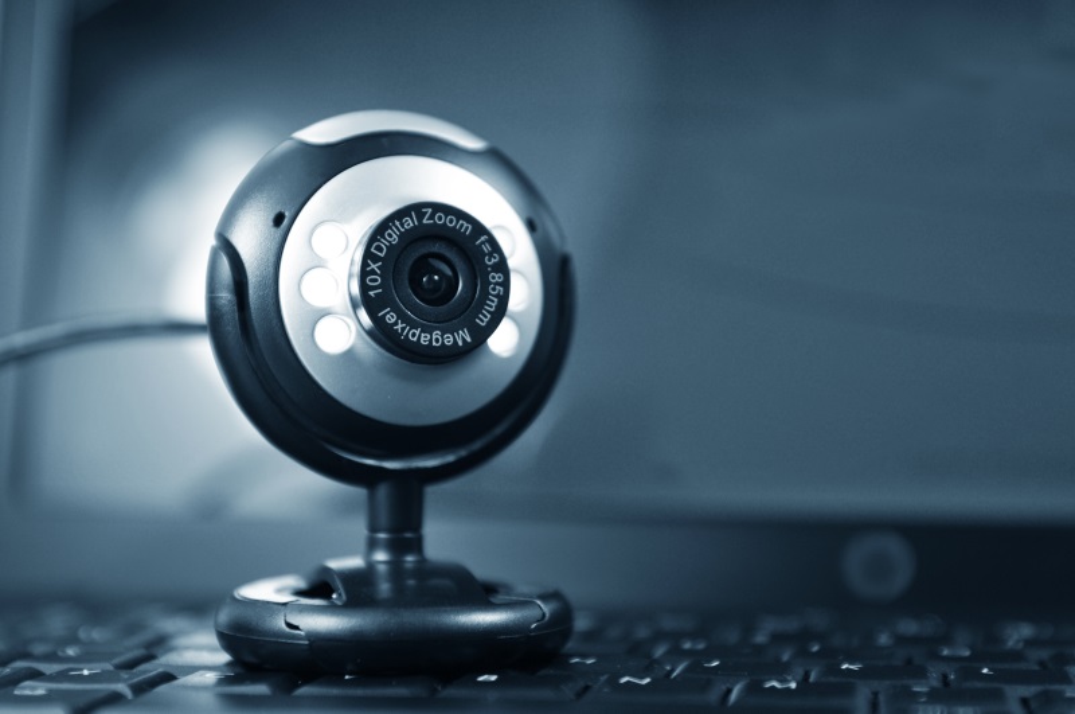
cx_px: 538
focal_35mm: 72
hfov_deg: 28.1
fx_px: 2147
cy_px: 357
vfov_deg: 18.9
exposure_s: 1/250
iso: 250
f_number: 2.8
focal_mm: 48
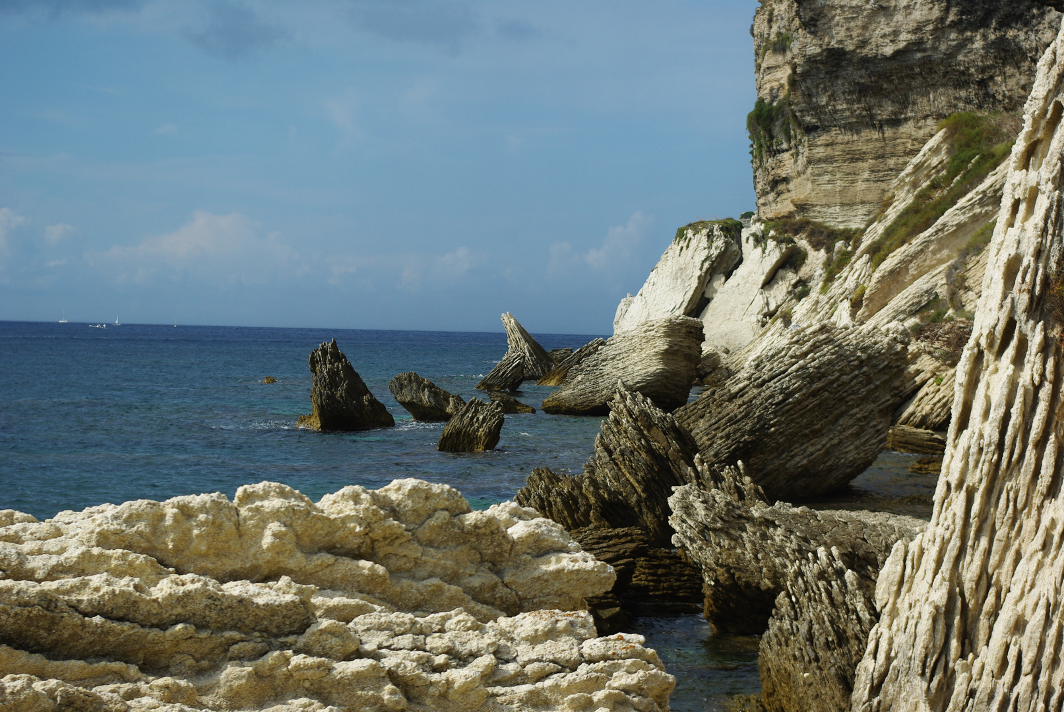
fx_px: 2427
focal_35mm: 82
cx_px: 532
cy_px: 356
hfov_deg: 24.7
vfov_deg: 16.7
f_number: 8
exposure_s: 1/250
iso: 100
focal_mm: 55
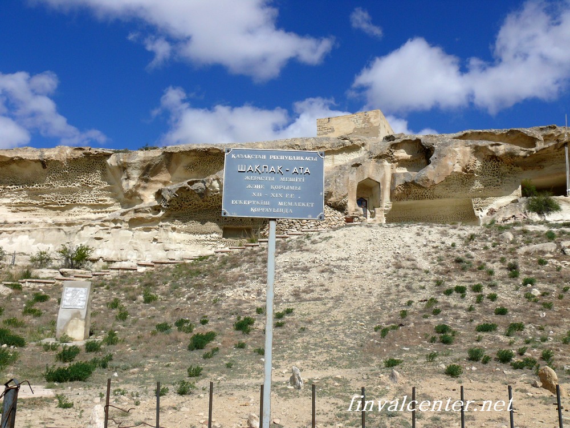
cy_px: 214
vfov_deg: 40.7
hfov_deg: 52.6
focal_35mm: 35
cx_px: 285
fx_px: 576
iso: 100
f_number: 8
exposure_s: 1/500
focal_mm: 7.5
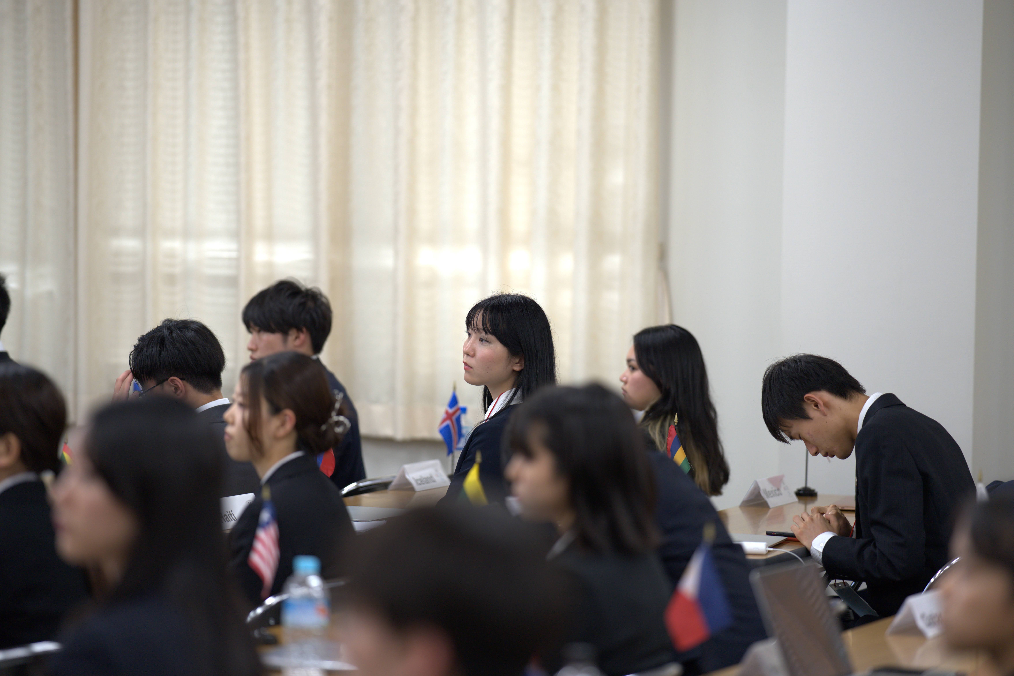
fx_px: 3803
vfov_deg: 10.2
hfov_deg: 15.2
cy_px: 338
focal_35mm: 135
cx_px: 507
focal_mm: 135
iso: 200
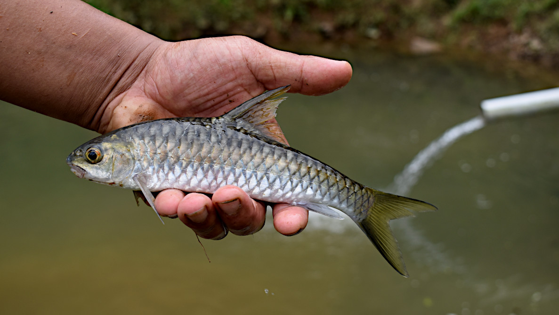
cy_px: 179
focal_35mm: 54
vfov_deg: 22.2
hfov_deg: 38.5
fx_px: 801
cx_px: 279
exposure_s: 1/200
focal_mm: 34
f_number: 6.3
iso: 200
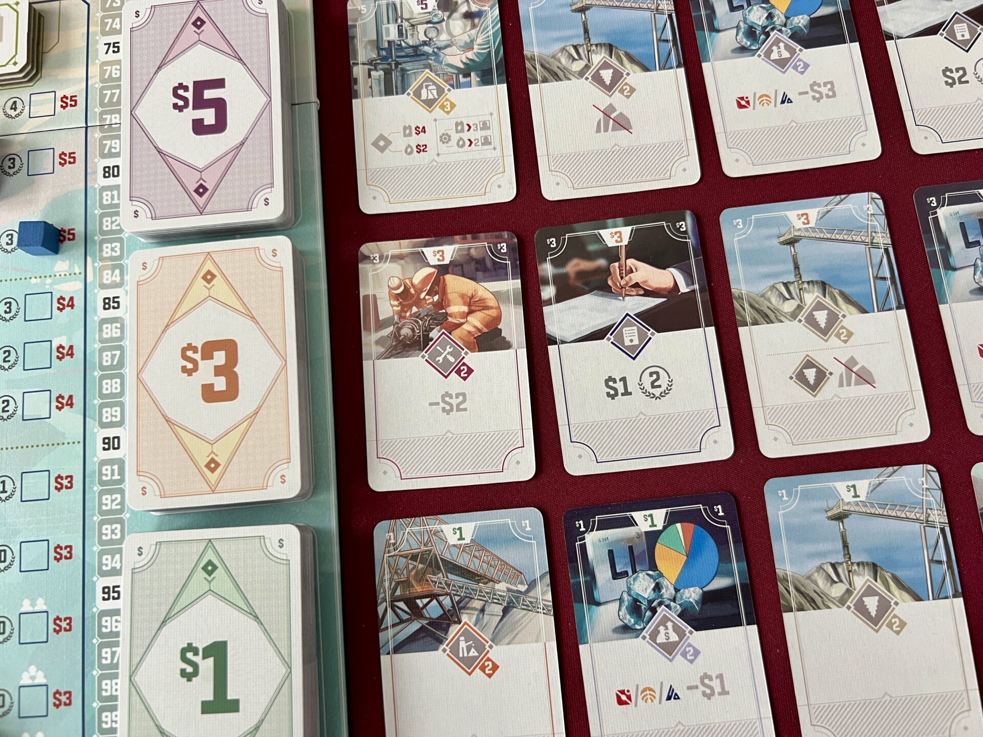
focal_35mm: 26
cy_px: 368
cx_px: 492
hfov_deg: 67.3
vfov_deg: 53.1
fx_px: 738
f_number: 1.5
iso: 100
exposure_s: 1/60
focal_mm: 5.7
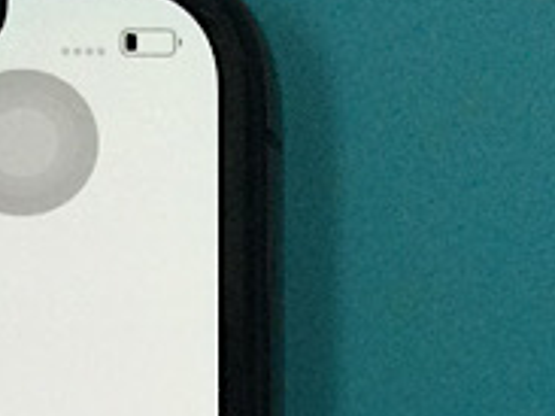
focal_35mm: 183
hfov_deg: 10.8
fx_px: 2932
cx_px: 349
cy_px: 1063
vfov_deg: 7.5
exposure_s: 1/33
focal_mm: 3.3
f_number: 2.4
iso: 32
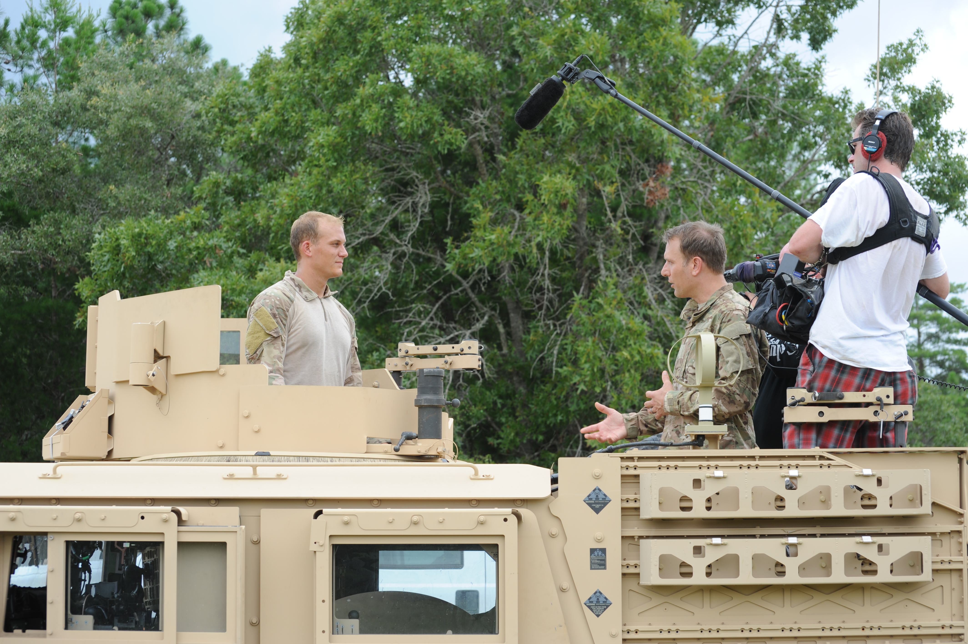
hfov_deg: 28.9
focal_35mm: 70
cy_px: 322
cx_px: 484
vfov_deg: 19.4
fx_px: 1881
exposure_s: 1/250
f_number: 8
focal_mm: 70
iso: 200
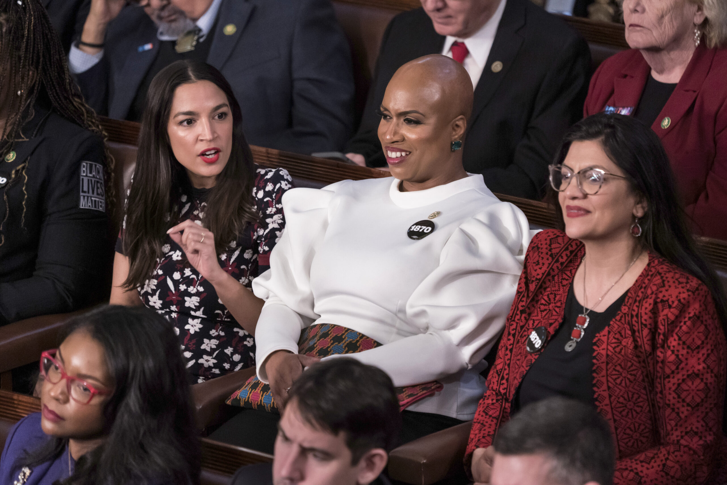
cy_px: 242
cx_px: 364
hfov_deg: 5.9
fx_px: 7108
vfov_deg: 3.9
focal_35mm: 352
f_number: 5.6
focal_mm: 352
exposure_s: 1/160
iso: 8000
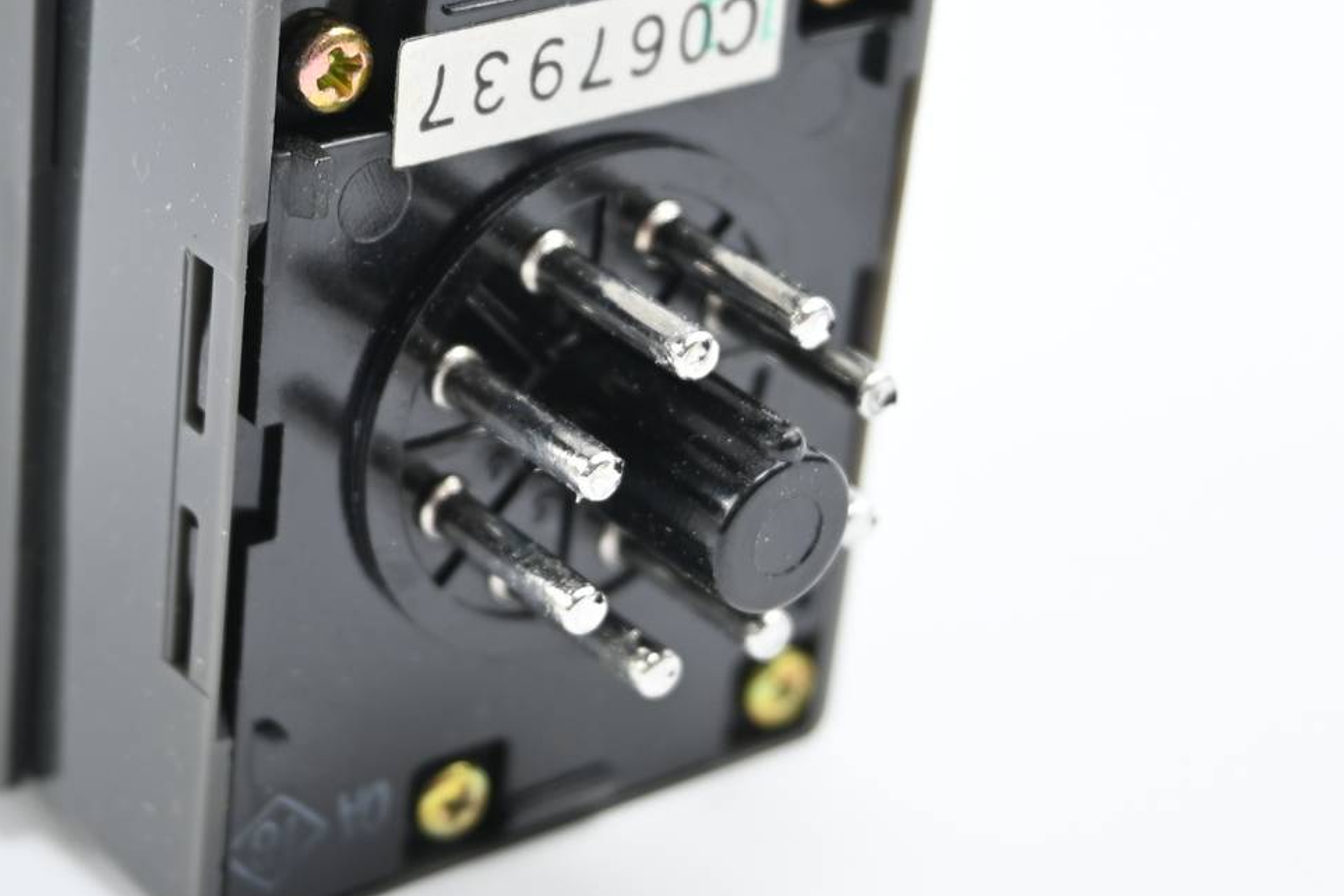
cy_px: 241
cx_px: 342
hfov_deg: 21.8
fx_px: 3455
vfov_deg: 14.7
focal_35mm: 93
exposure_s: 1/40
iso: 110
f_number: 4.5
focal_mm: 27.5
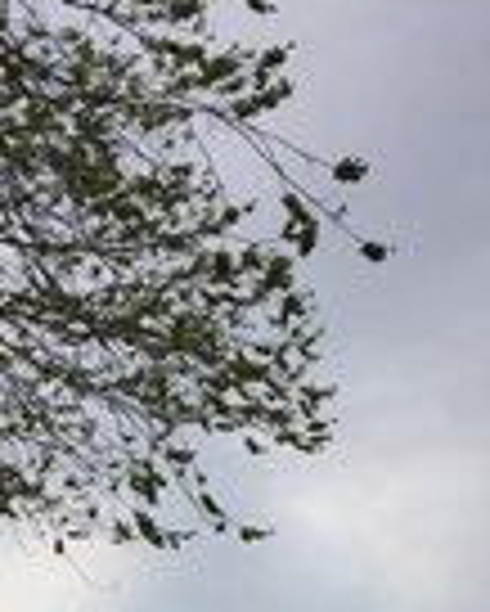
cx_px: 18
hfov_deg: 18.1
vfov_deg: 20.3
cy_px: 868
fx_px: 1503
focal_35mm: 83
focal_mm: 4.15
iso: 32
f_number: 2.2
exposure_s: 1/599
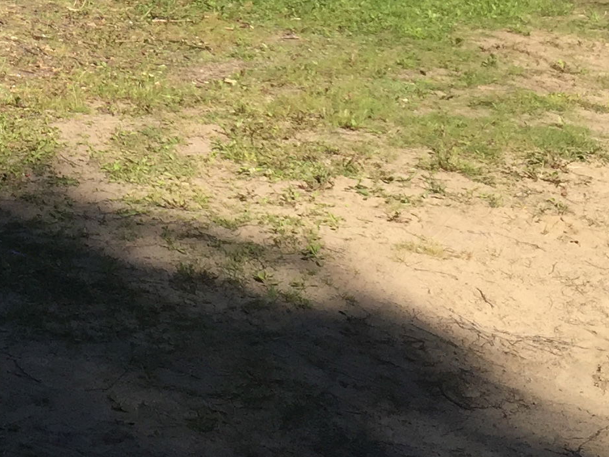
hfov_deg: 18.9
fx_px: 1794
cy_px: -200
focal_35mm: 102
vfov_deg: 13.7
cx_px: 65
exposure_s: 1/1464
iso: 32
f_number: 2.2
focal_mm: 4.15
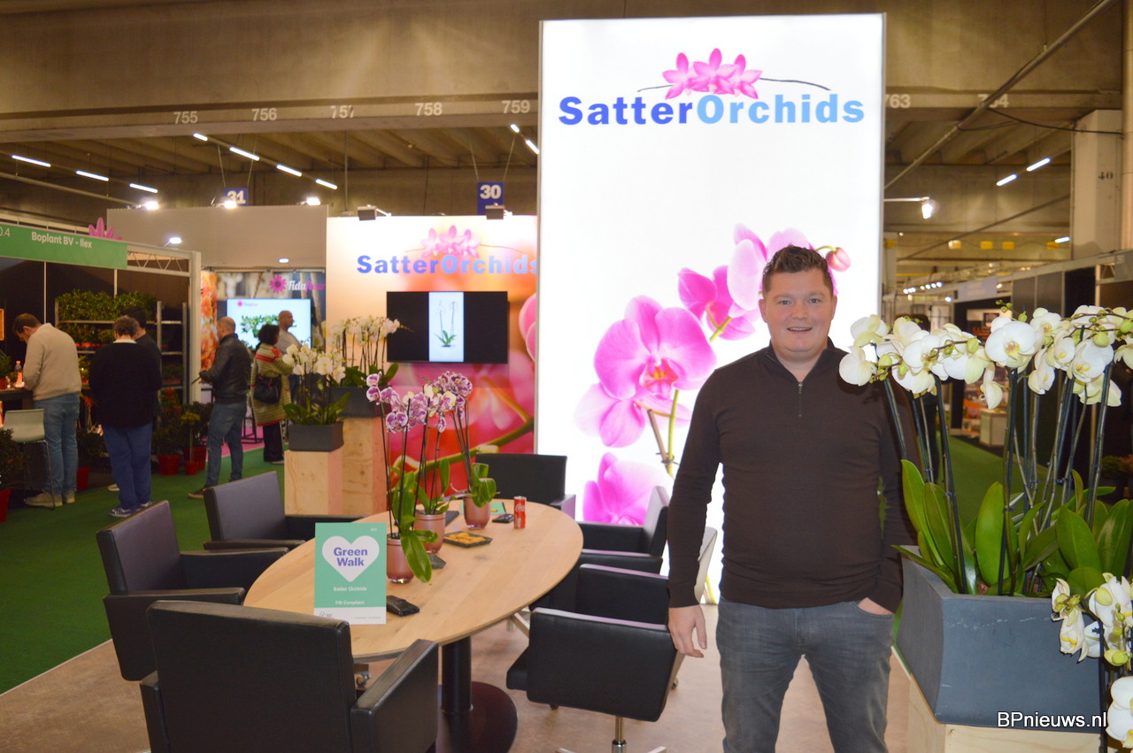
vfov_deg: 43.5
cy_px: 376
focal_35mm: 30
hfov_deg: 62.0
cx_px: 566
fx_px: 943
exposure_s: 1/80
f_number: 4
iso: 400
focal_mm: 20
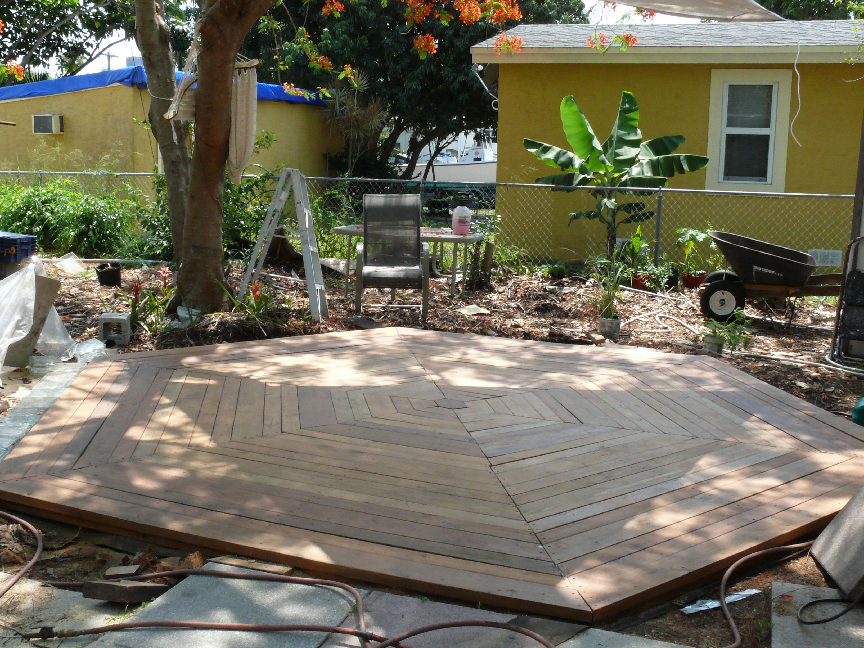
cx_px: 432
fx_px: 948
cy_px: 324
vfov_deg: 37.7
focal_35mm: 38
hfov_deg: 49.0
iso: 200
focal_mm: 8
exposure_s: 1/80
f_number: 11
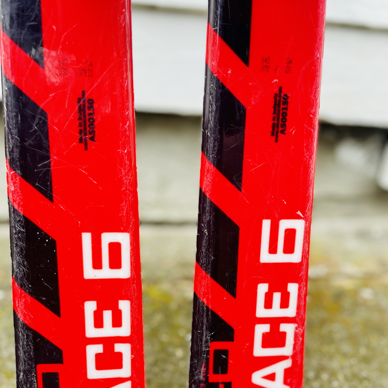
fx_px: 393
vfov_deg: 51.7
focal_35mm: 31
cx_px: 194
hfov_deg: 52.5
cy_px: 252
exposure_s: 1/121
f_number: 1.6
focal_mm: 4.2
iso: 32
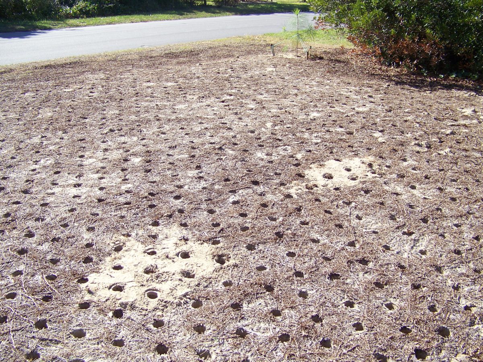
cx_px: 242
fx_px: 502
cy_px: 181
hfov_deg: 51.4
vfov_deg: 39.7
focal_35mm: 36
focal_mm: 5.85
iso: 64
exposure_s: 1/400
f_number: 2.8
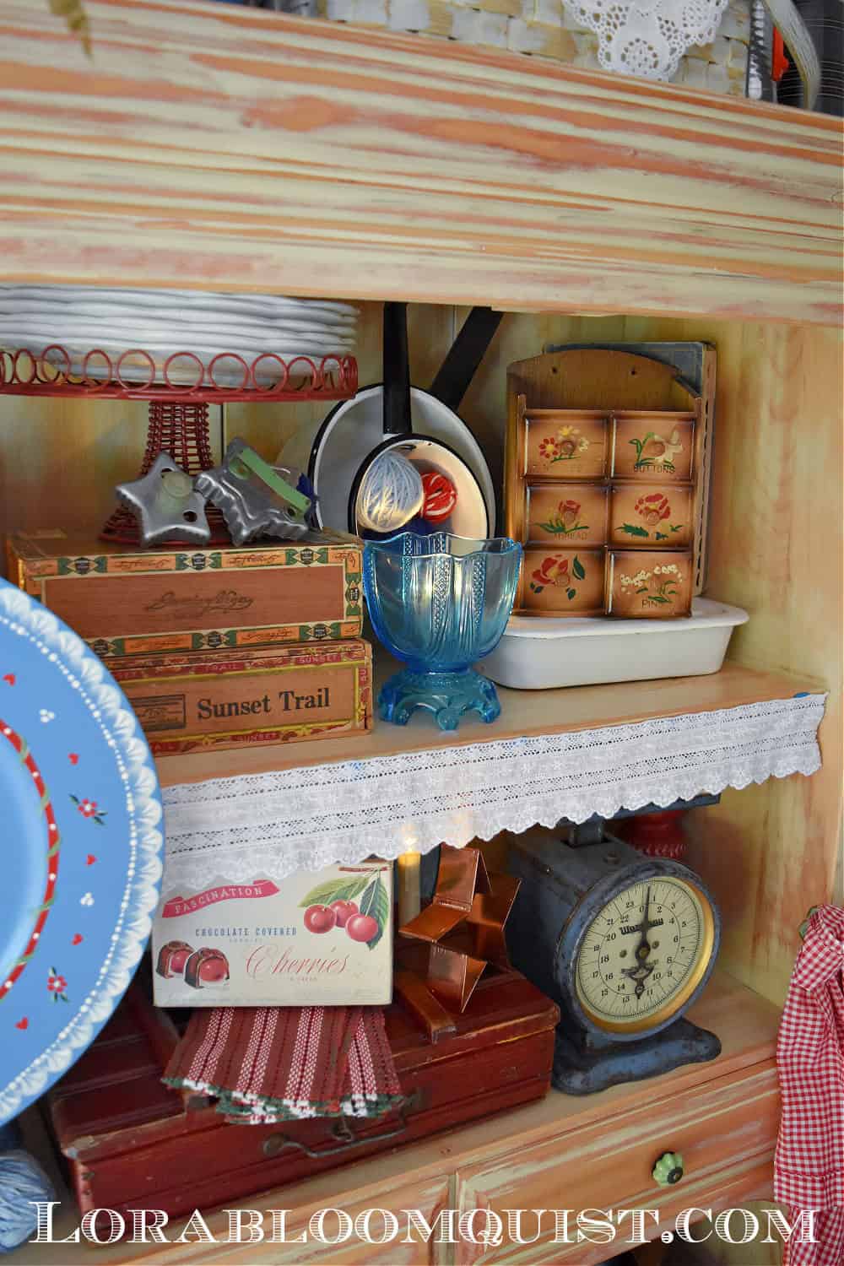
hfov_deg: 40.0
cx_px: 422
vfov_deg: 57.2
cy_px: 633
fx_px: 1160
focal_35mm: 33
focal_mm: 22
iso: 2200
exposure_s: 1/60
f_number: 3.8
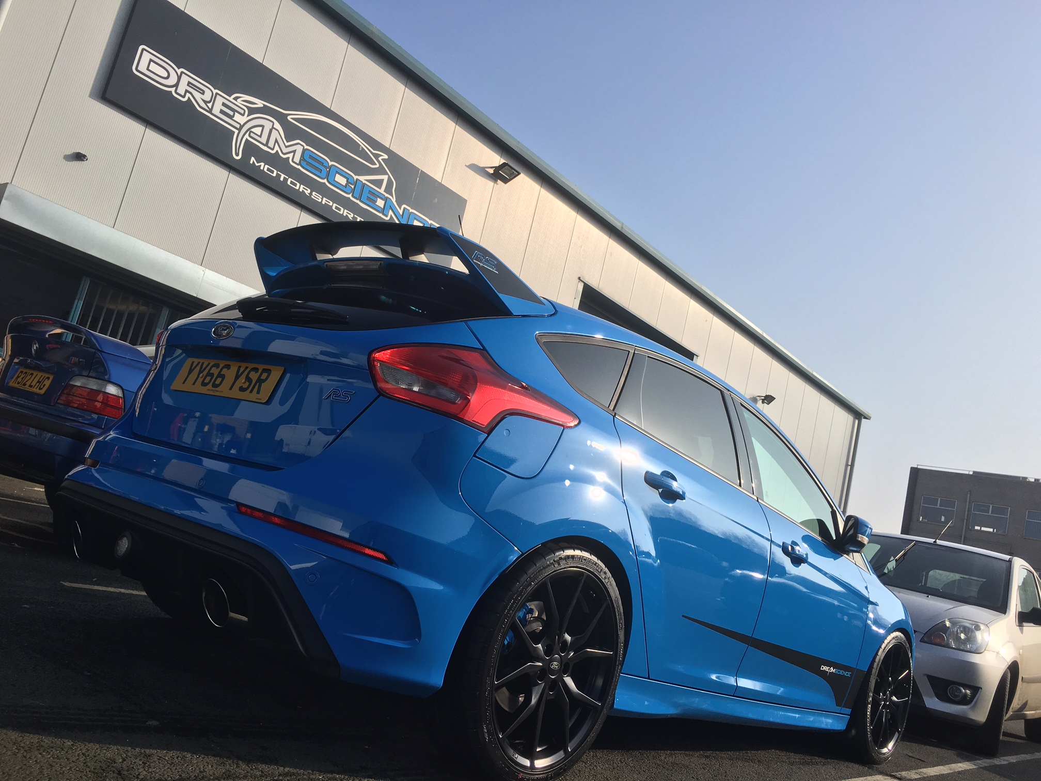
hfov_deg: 61.7
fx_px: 872
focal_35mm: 29
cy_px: 390
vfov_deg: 48.2
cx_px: 520
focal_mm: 4.15
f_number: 2.2
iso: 25
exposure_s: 1/1789
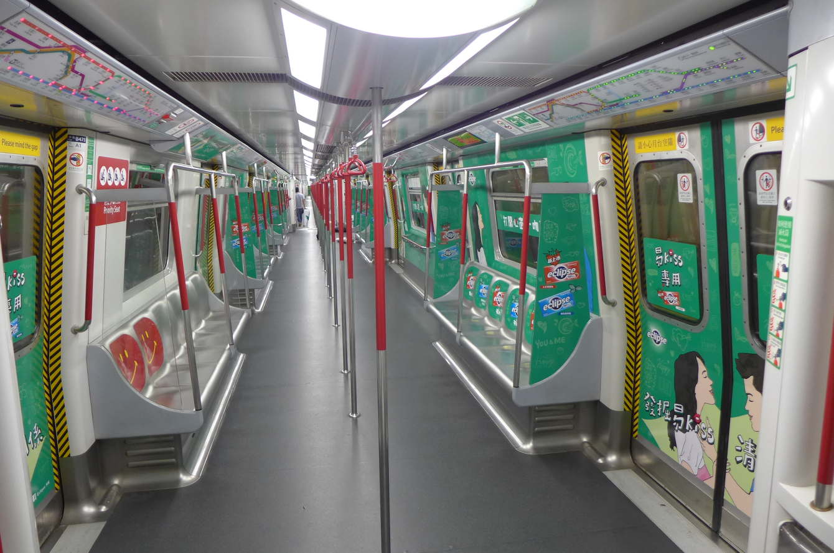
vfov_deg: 53.0
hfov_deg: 73.8
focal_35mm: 24
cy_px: 276
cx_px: 417
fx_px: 555
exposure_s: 1/60
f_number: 1.4
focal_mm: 4.7
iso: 250
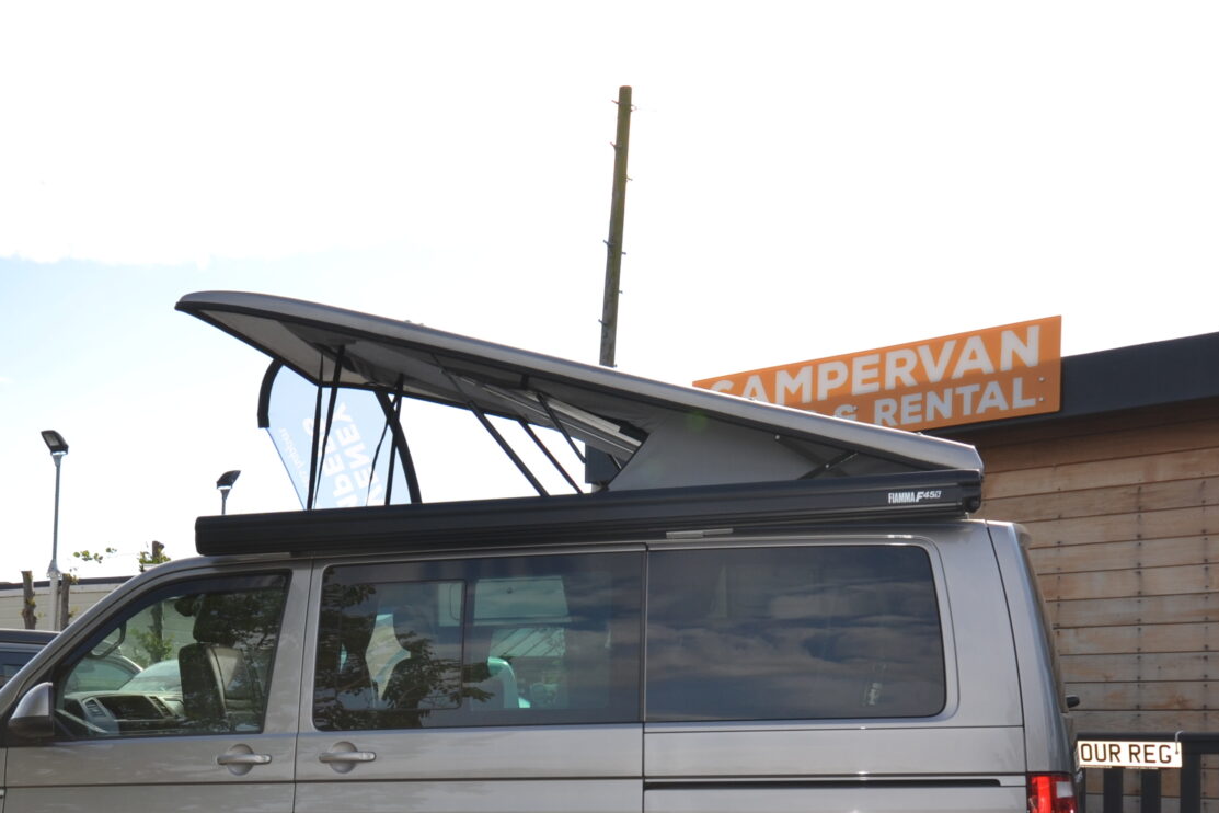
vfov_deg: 27.9
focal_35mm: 47
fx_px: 1589
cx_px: 456
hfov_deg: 41.7
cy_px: 693
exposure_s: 1/200
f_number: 7.1
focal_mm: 17
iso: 100
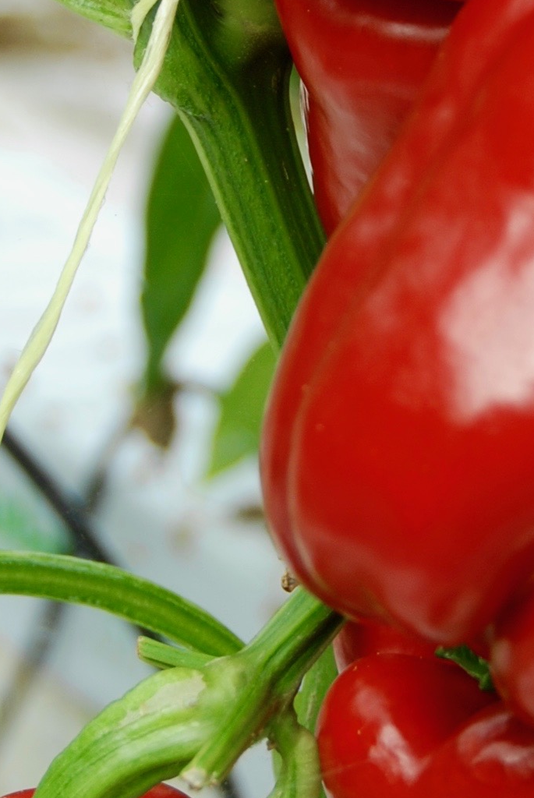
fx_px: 5793
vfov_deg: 7.9
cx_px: 439
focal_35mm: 261
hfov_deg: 5.3
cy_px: 135
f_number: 4.8
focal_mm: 46
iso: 110
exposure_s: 1/60
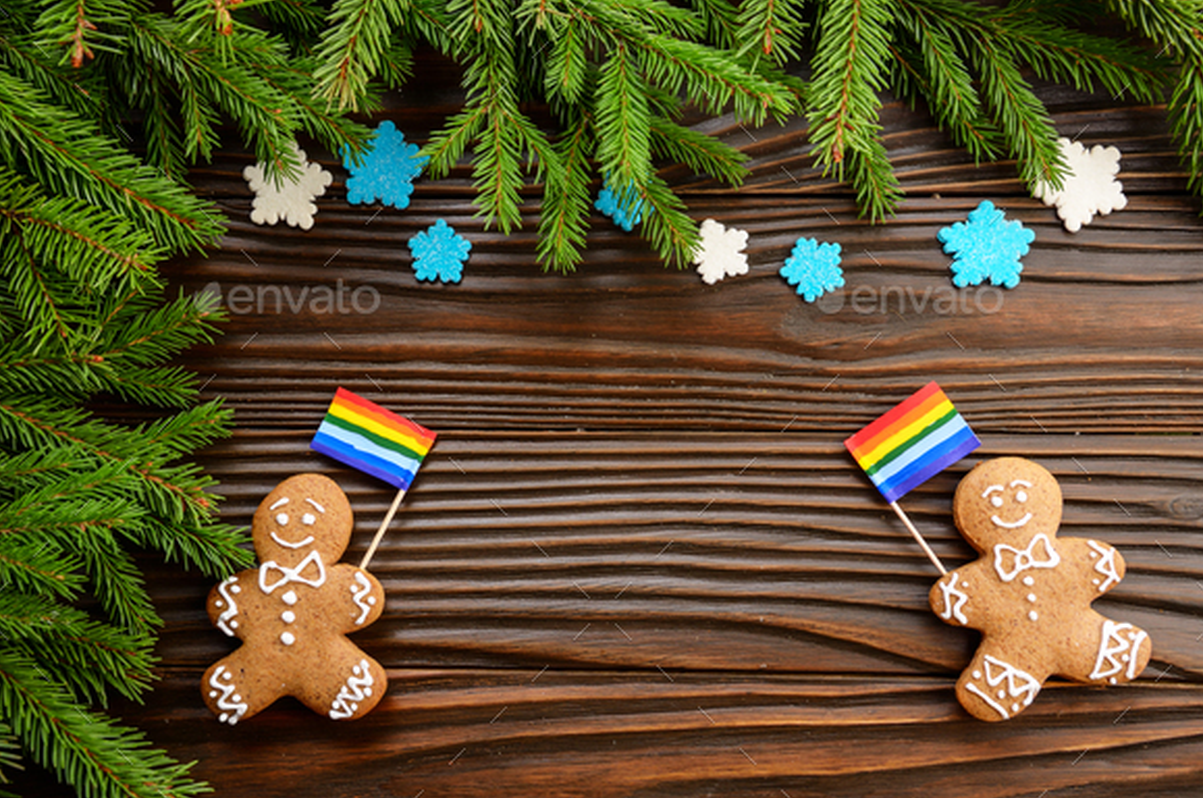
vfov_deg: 25.2
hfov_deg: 37.2
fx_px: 1785
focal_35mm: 54
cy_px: 394
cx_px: 592
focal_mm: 35
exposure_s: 1/160
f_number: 7.1
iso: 100
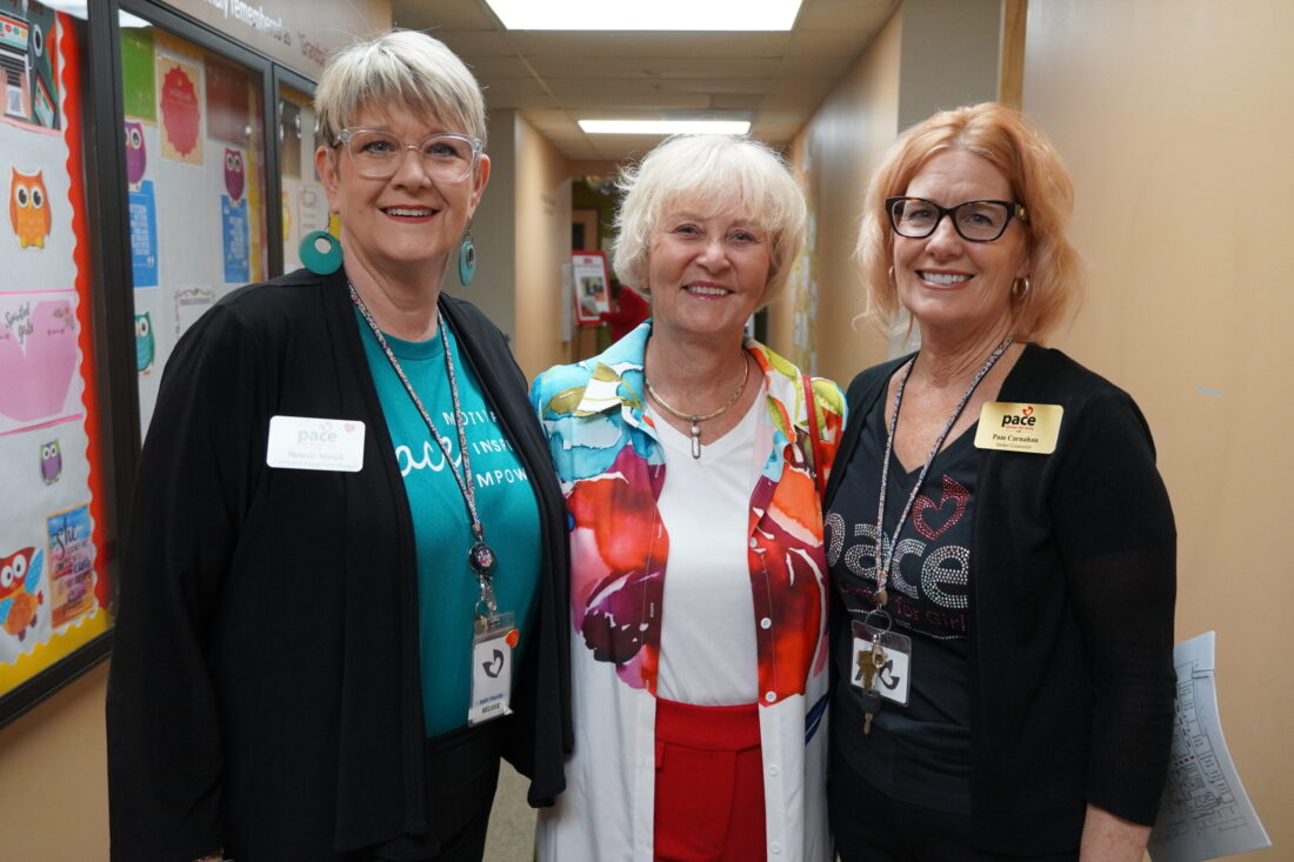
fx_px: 1186
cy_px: 431
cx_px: 647
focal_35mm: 33
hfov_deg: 57.2
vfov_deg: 40.0
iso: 1250
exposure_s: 1/160
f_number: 4
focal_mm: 22
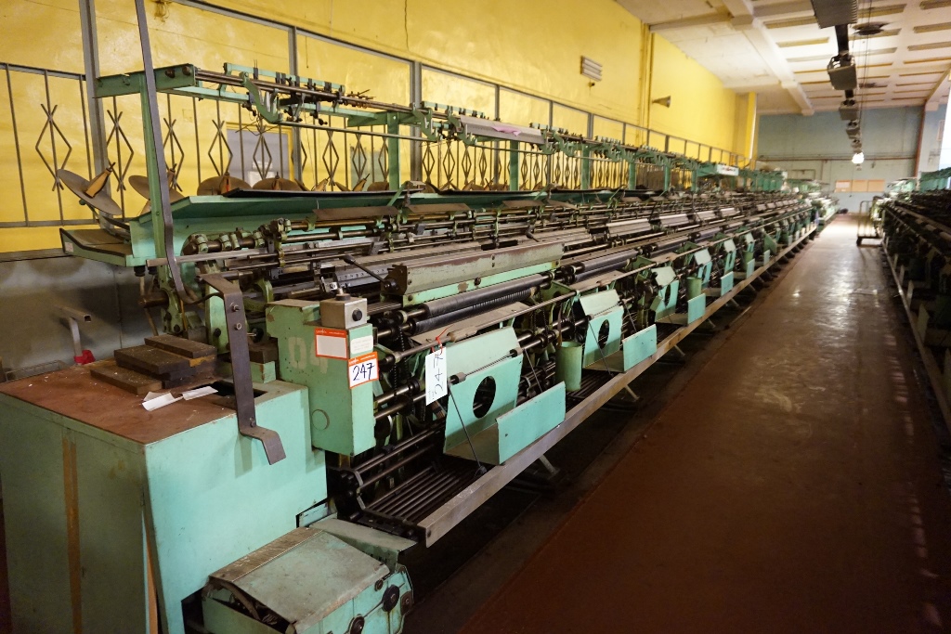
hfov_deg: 73.7
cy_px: 317
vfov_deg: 53.1
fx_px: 634
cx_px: 476
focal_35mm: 24
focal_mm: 16
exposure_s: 1/4
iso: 3200
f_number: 3.5
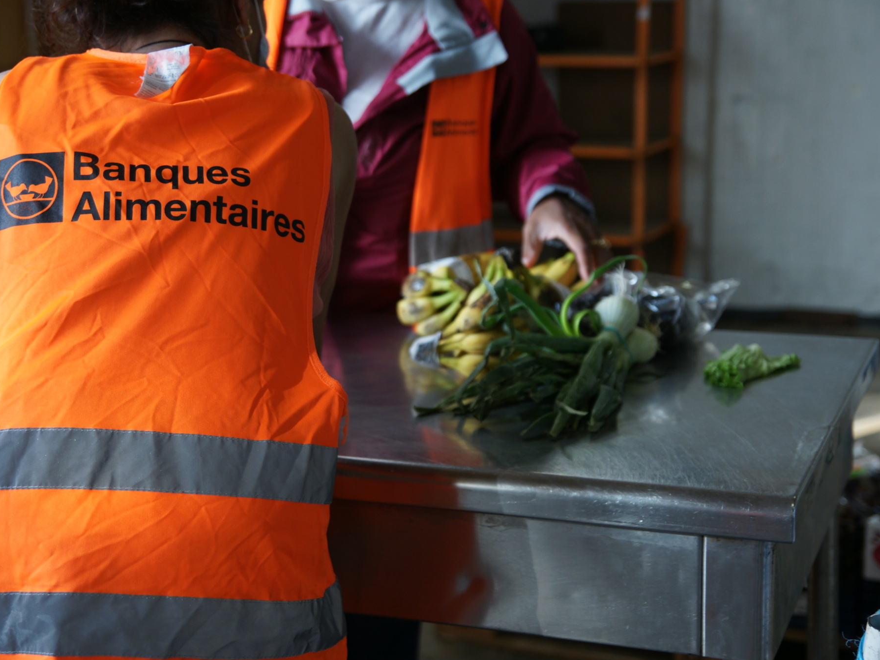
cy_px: 333
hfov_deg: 29.4
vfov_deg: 22.2
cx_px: 451
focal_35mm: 66
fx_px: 1678
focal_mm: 40
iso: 200
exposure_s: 1/60
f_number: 3.2
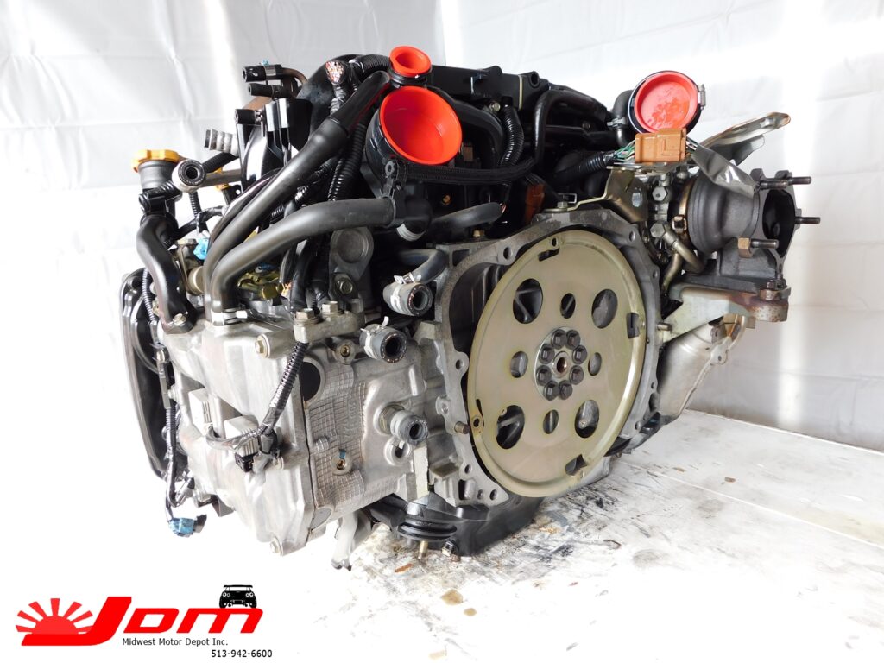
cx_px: 442
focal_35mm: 23
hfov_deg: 73.9
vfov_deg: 58.9
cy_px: 332
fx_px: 587
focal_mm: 4
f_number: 3
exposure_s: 1/60
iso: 125
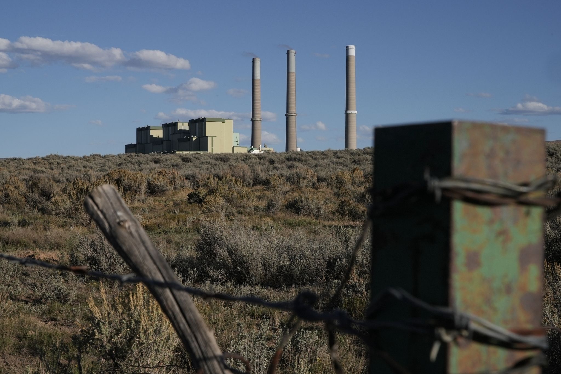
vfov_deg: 19.5
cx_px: 280
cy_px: 187
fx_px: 1091
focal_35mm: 70
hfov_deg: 28.8
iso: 1000
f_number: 22
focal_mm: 70
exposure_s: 1/640
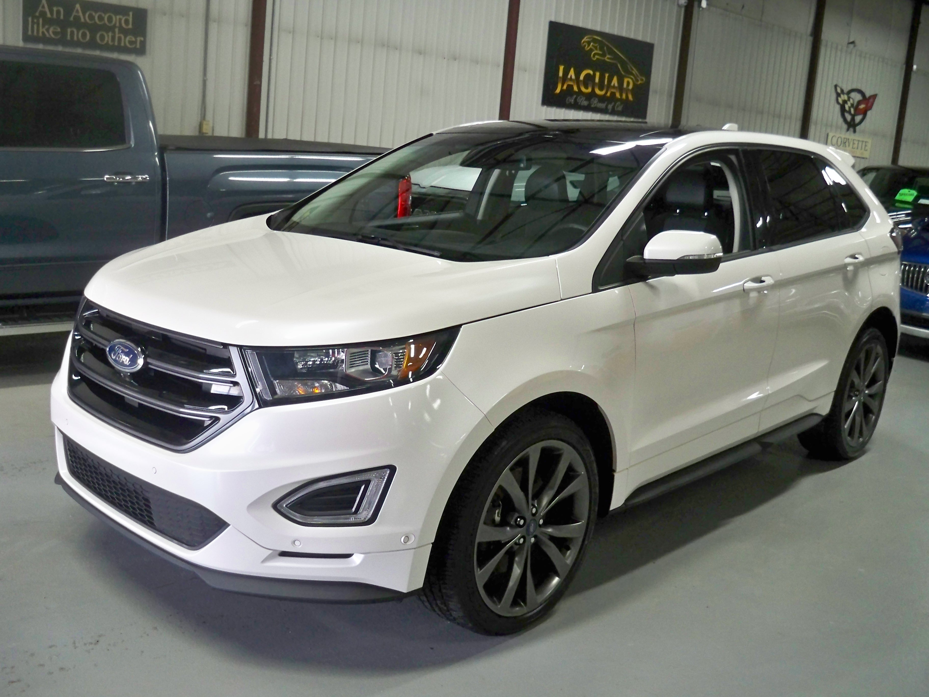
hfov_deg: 52.6
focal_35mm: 35
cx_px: 464
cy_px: 348
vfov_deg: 40.7
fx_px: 939
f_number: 3.1
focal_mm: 6.3
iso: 320
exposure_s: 1/60
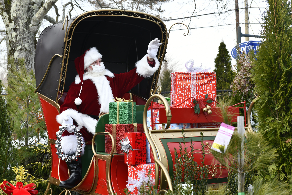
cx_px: 146
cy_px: 98
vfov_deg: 19.5
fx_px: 568
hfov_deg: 28.8
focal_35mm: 70
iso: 640
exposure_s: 1/250
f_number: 8
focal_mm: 70
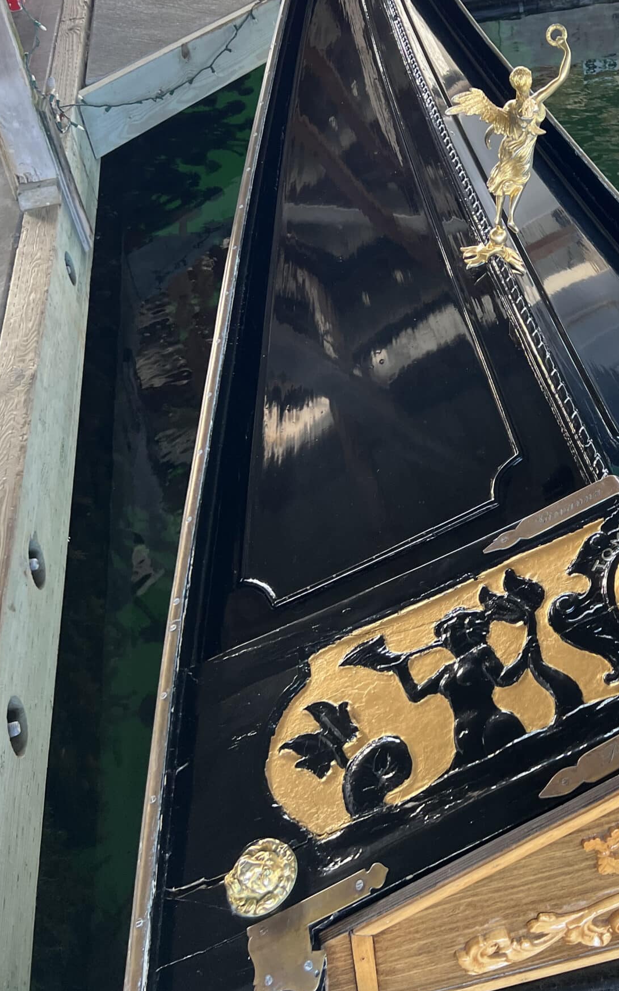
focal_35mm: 40
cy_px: 297
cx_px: 489
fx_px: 1079
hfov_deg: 31.2
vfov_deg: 48.1
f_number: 1.5
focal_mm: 5.7
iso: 125
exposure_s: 1/121
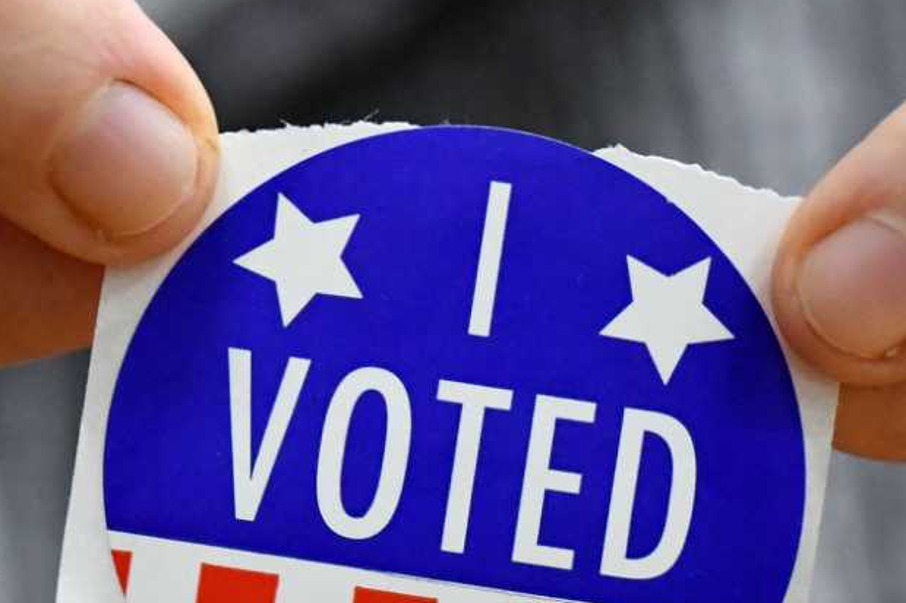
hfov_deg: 2.1
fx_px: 24976
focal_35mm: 993
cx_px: 392
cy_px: 491
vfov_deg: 1.4
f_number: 3.2
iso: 5000
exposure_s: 1/400
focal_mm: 200
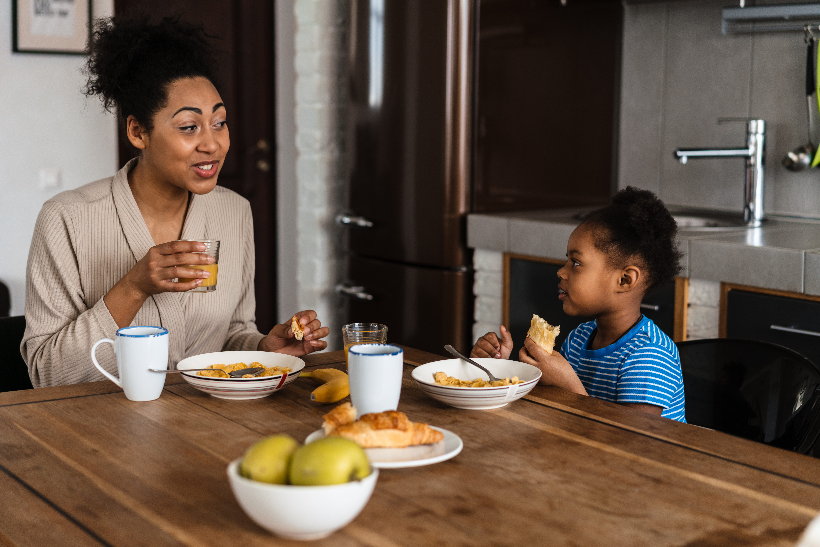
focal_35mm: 55
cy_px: 274
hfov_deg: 36.2
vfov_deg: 24.6
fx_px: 1253
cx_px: 410
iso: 500
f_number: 2.5
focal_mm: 55
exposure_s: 1/125
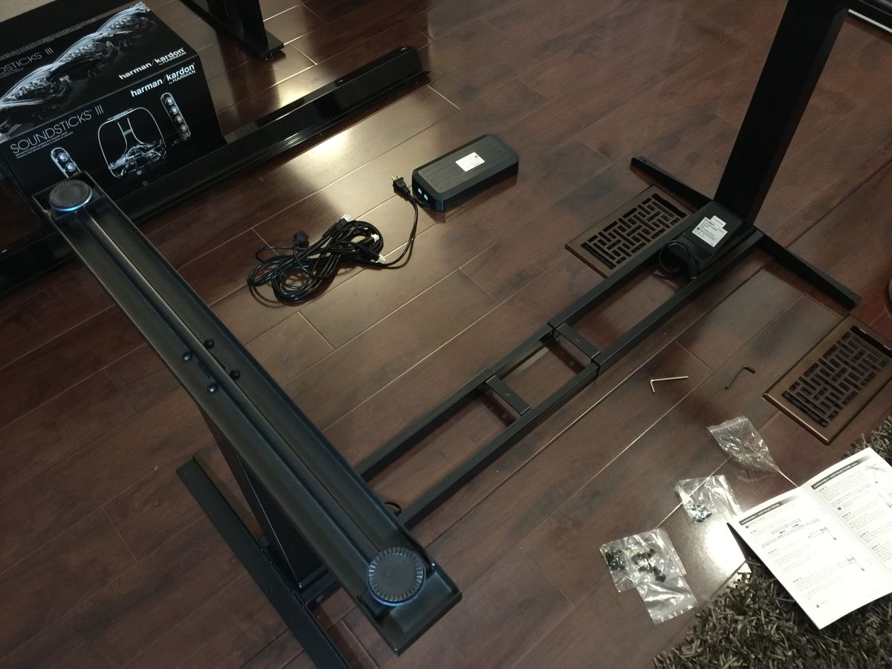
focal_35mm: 29
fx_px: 747
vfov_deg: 48.2
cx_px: 446
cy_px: 334
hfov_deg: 61.7
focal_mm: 4.15
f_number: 2.2
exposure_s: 1/4
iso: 80
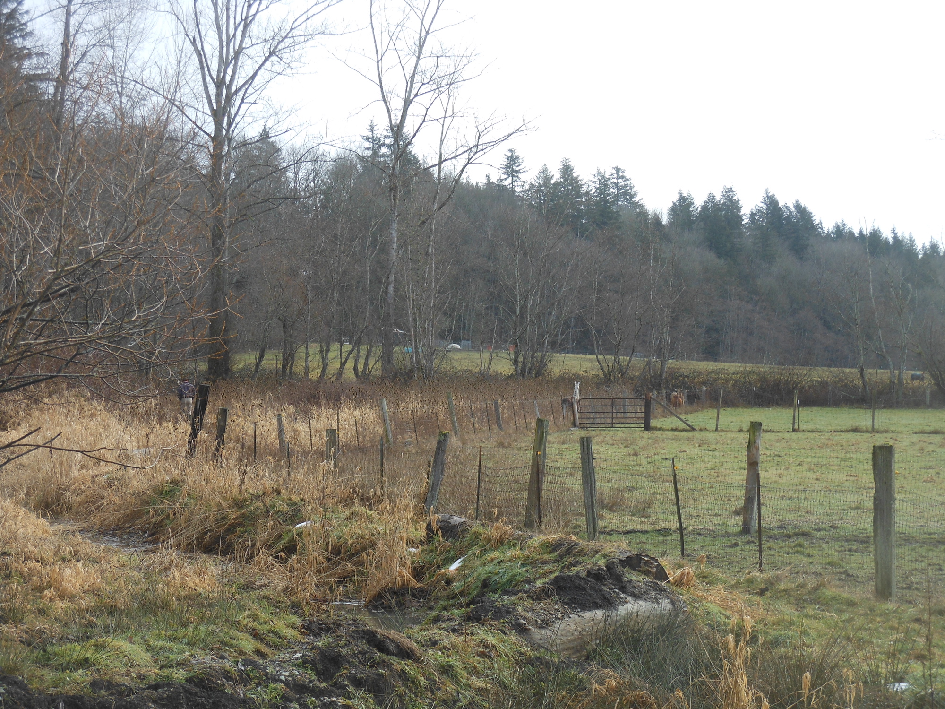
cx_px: 472
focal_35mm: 76
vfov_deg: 19.4
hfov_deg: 25.7
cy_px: 354
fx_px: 2075
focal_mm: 13.6
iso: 80
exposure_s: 1/125
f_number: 4.4
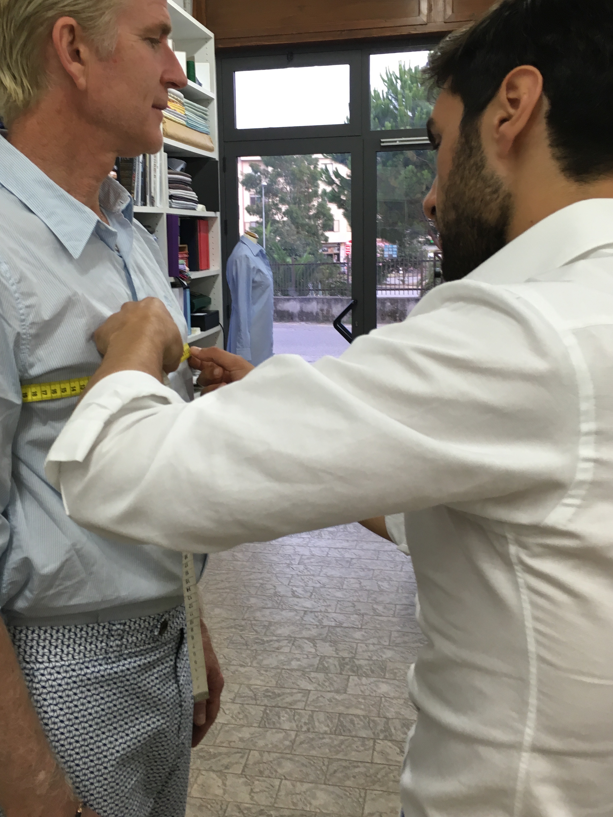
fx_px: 826
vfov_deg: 52.5
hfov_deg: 40.7
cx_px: 274
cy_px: 360
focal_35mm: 35
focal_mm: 4.15
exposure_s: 1/33
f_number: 2.2
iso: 64
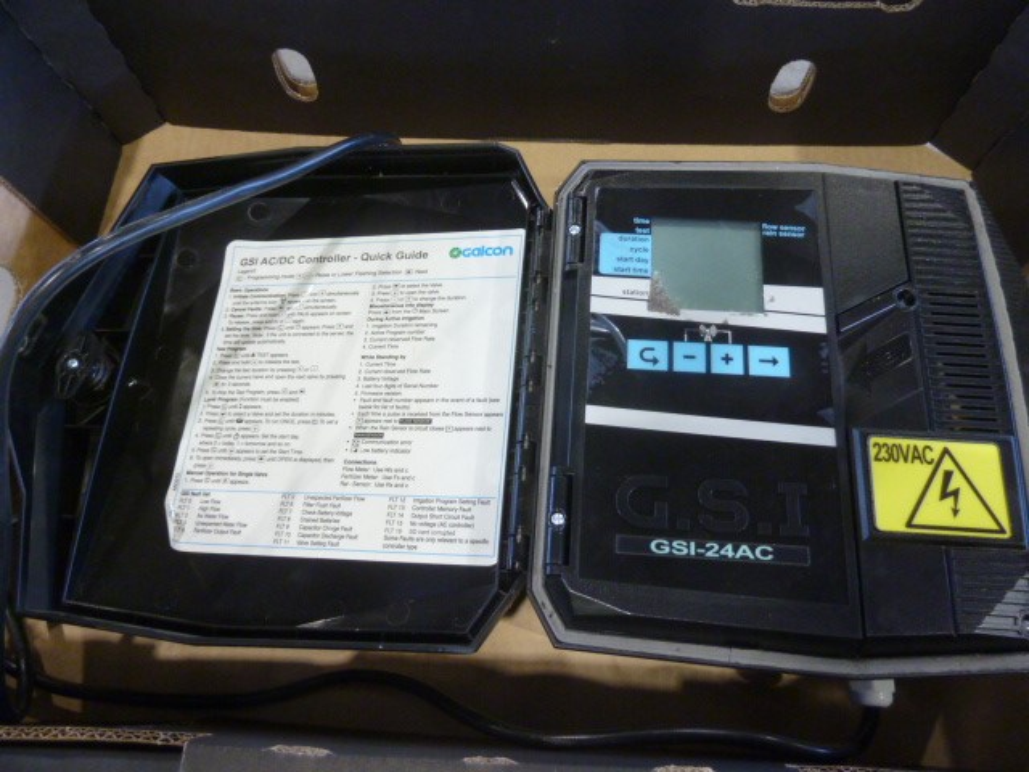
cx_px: 514
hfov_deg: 69.4
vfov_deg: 54.9
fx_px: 743
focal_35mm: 25
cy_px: 386
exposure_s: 1/15
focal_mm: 4.1
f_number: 3.3
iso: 400
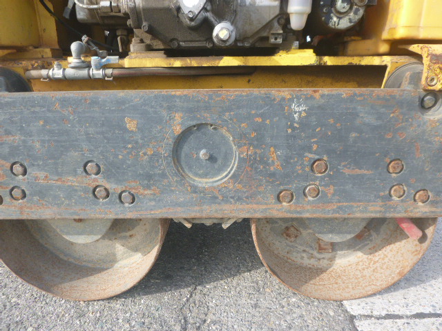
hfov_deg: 69.4
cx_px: 221
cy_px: 166
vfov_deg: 54.9
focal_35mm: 25
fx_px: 319
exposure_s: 1/100
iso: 100
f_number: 3.9
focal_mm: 4.5
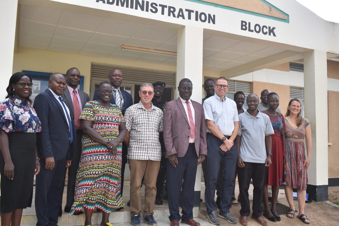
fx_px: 339
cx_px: 170
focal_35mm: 36
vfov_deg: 36.9
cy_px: 113
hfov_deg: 53.1
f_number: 5
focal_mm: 24
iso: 250
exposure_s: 1/500
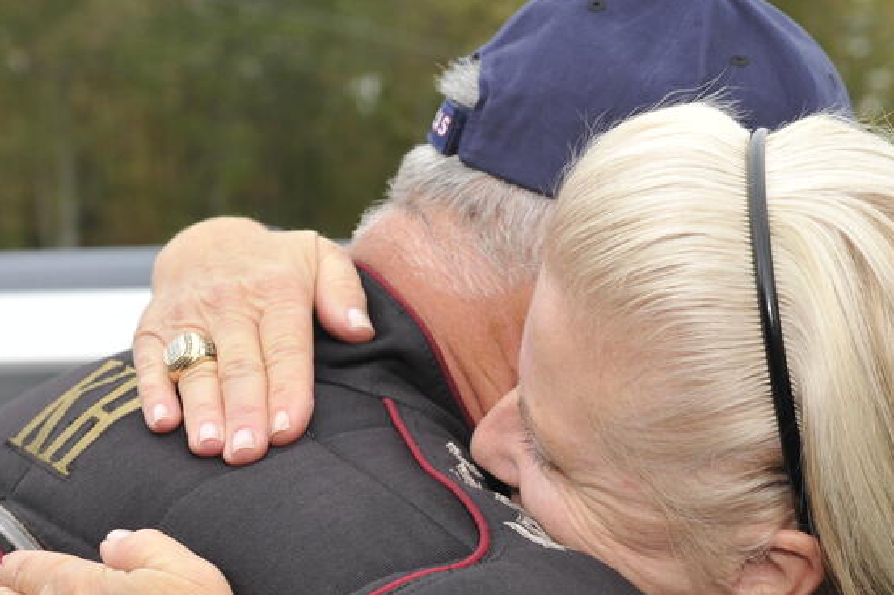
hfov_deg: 23.0
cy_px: 485
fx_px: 2184
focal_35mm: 88
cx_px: 640
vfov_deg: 15.4
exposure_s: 1/320
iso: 500
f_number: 4.5
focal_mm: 38
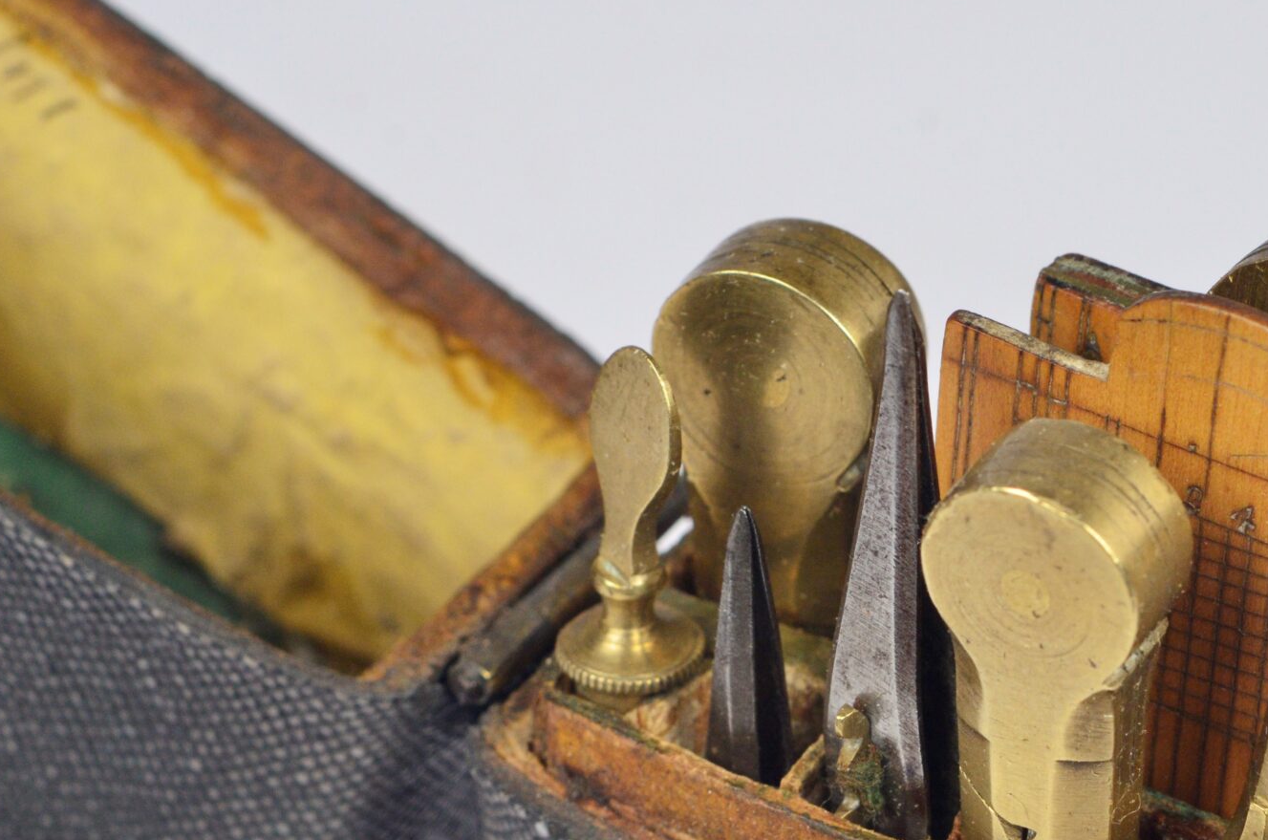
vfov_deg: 8.4
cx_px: 952
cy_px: 617
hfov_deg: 12.7
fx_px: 5694
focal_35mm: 162
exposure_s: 1/125
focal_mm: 70
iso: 800
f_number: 9.5
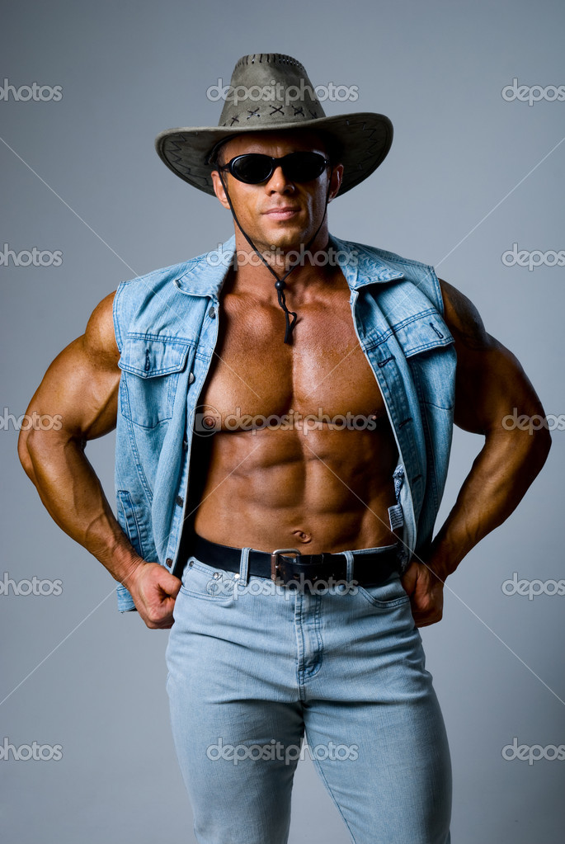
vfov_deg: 29.2
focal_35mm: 69
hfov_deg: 19.8
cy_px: 422
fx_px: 1619
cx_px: 282
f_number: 10
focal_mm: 46
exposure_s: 1/160
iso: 100
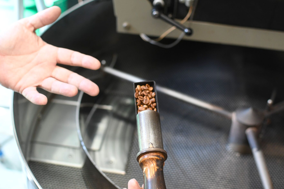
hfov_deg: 37.9
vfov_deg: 25.7
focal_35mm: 52
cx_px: 142
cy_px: 94
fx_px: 414
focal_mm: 35
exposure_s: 1/250
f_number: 3.2
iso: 1600
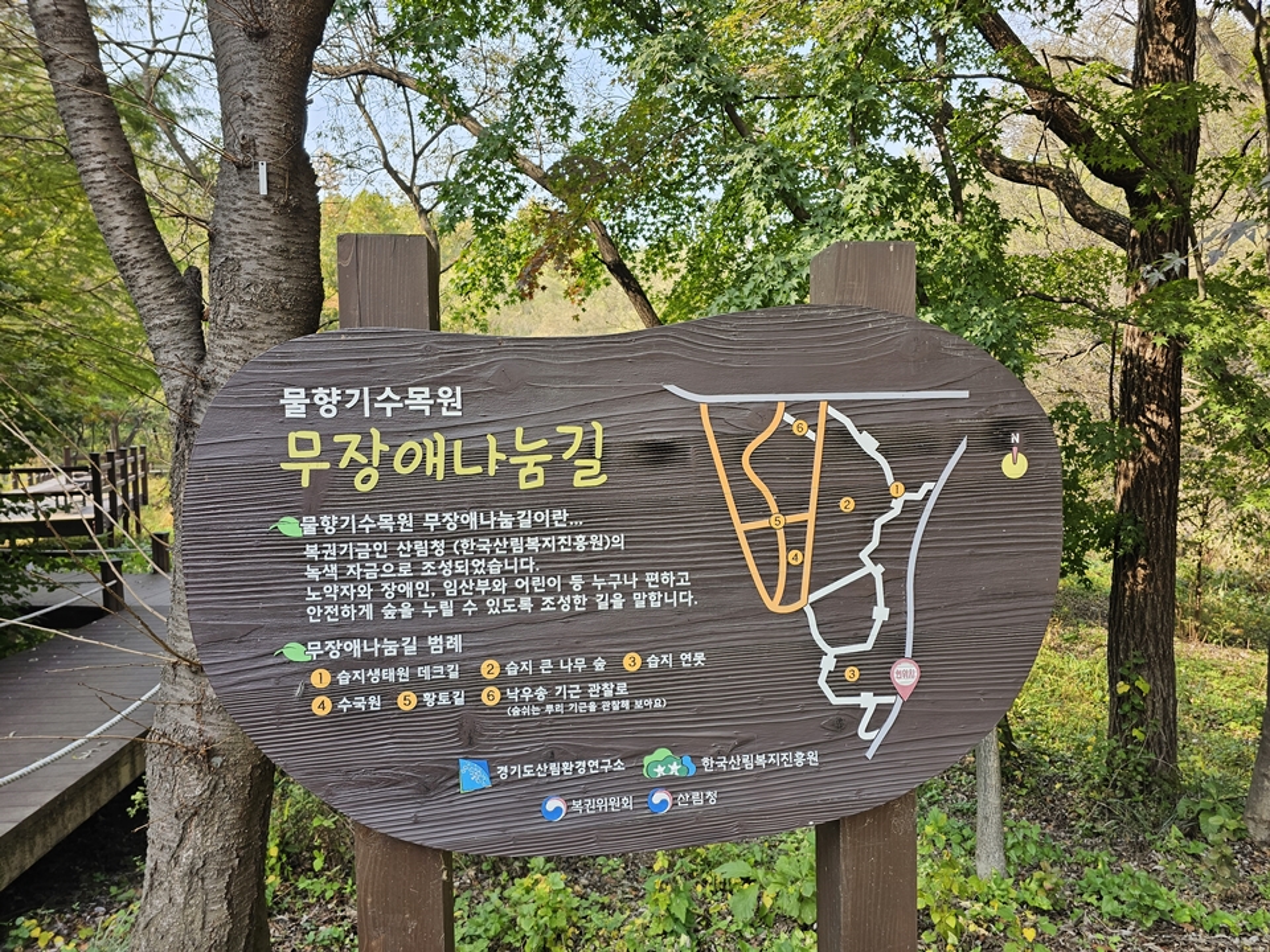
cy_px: 476
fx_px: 844
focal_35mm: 23
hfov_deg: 73.9
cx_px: 635
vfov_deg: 58.9
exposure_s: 1/180
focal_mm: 6.3
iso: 25
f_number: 1.7
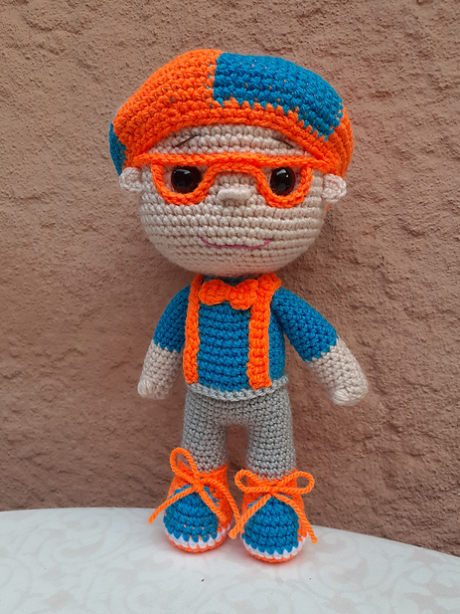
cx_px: 236
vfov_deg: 63.4
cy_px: 309
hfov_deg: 49.8
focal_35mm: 28
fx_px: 496
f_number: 1.9
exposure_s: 1/100
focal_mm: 3.6
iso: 40
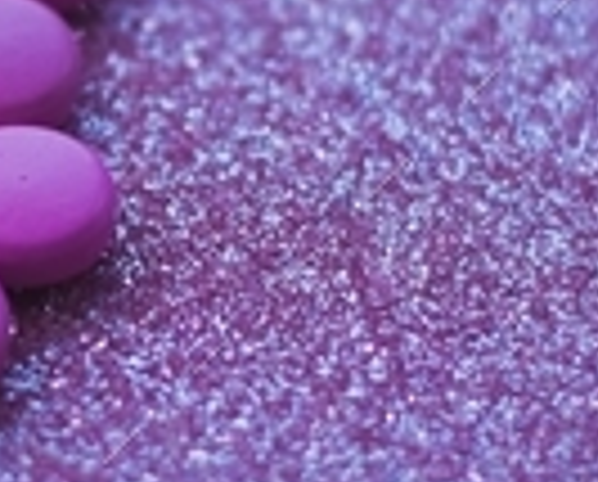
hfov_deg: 6.2
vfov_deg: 5.0
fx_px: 5516
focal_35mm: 311
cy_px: 113
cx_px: -36
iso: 400
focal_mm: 50
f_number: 2.2
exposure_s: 1/1000
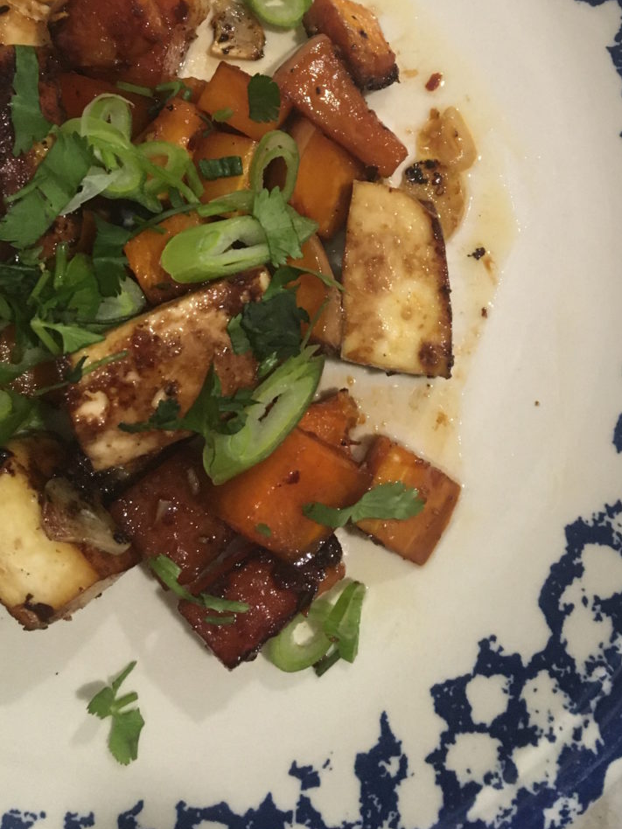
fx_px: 1126
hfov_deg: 30.7
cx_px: 392
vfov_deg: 38.9
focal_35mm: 47
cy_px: 166
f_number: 2.2
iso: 200
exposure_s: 1/15
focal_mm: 4.15
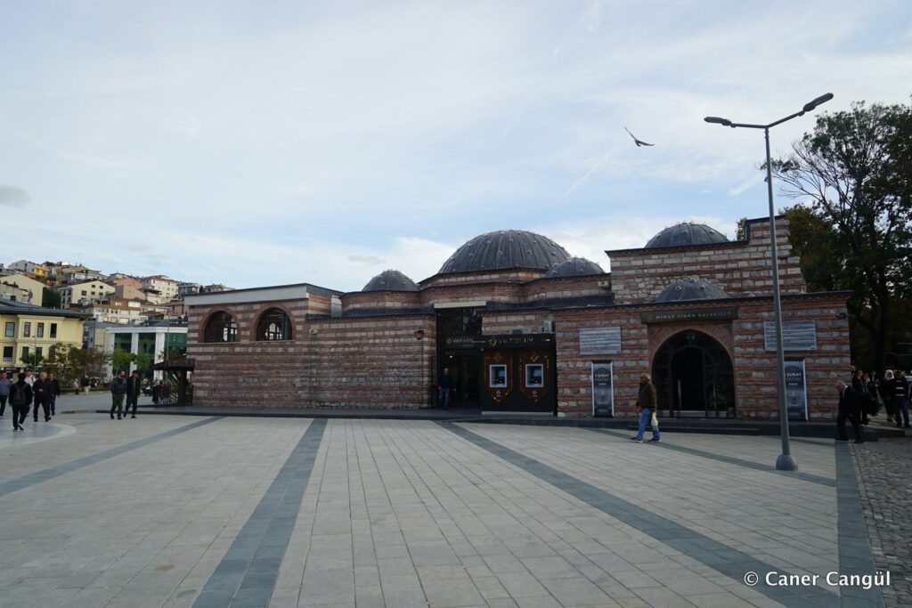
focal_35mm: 25
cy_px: 304
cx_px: 456
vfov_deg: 51.3
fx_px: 633
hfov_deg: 71.5
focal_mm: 25
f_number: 8
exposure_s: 1/125
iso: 100
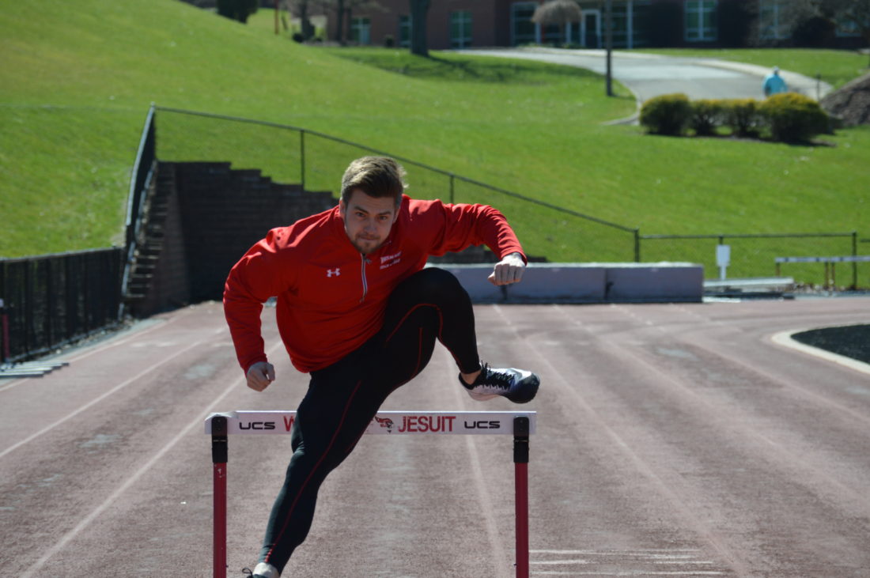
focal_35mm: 174
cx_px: 435
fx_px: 4201
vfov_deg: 7.9
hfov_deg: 11.8
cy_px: 289
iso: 400
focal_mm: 116
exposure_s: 1/1600
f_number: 5.6
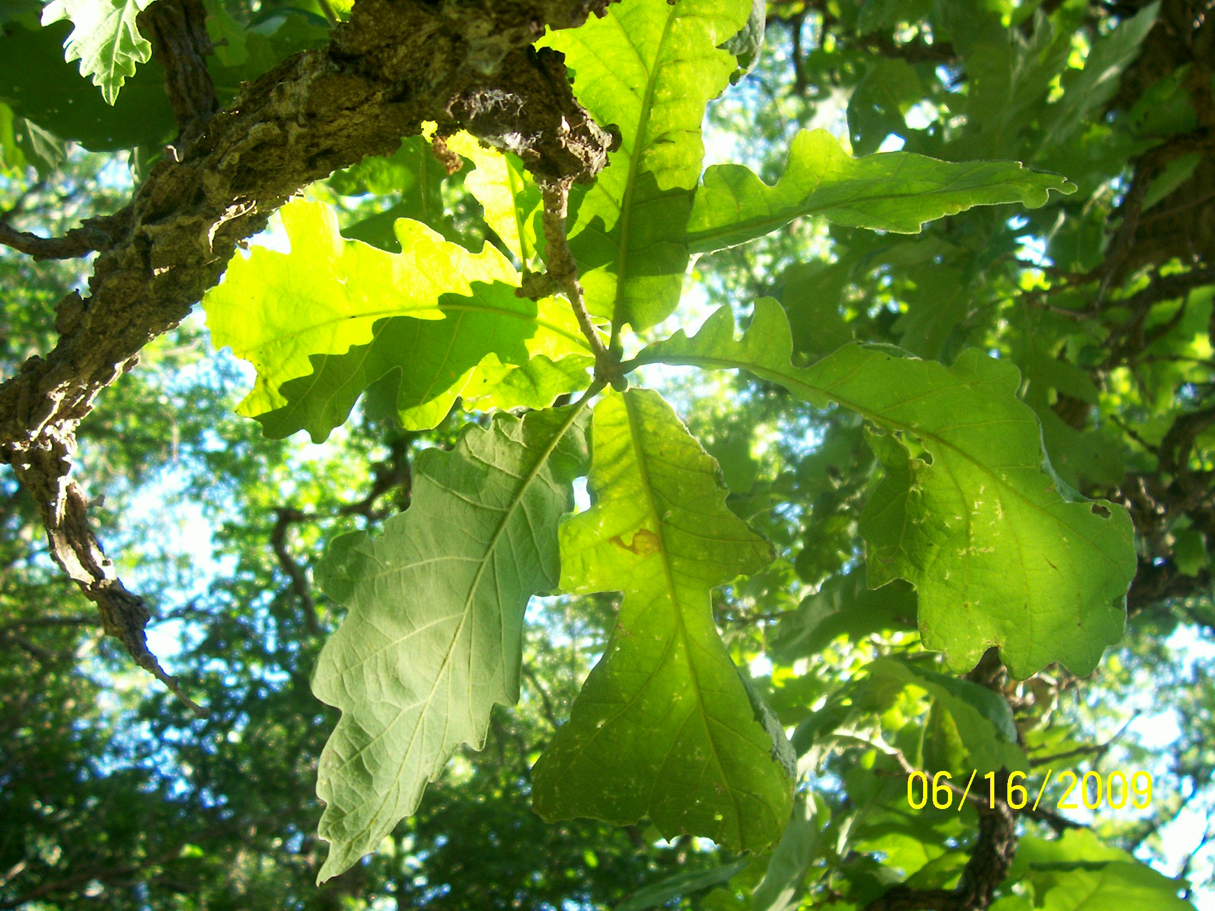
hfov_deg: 54.0
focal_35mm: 34
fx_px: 1193
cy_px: 456
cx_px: 608
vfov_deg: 41.8
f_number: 2.7
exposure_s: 1/83.2
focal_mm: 5.6
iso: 80
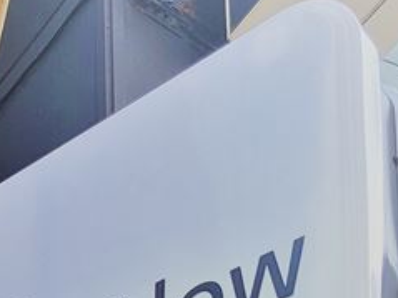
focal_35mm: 87
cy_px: 459
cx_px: 37
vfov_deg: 15.5
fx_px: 1000
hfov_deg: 22.0
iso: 50
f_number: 1.8
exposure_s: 1/266
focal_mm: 4.25
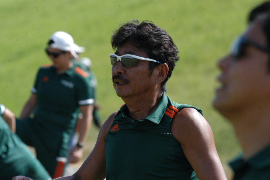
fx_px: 2247
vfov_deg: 4.6
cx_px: 135
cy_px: 90
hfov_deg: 6.9
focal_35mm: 300
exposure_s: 1/1250
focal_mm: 200
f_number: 6.3
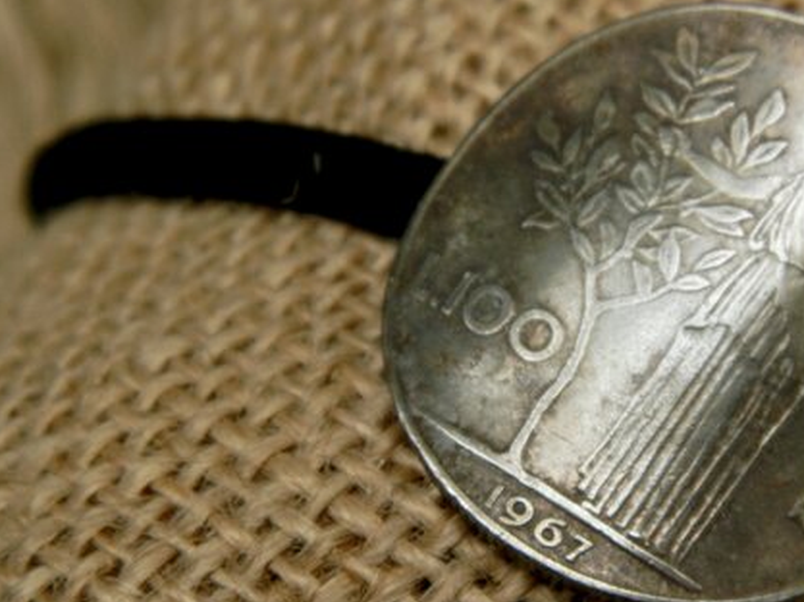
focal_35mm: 126
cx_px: 578
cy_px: 303
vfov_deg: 11.7
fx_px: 2924
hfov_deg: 15.6
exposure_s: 1/160
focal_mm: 14.6
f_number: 4.2
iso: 125
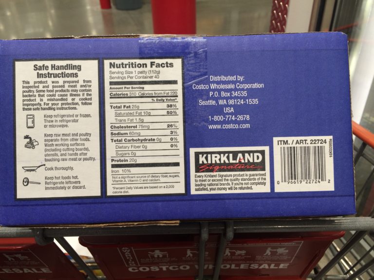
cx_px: 187
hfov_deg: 61.7
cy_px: 140
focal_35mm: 29
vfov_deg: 48.2
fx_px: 313
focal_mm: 4.15
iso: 40
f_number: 2.2
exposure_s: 1/30
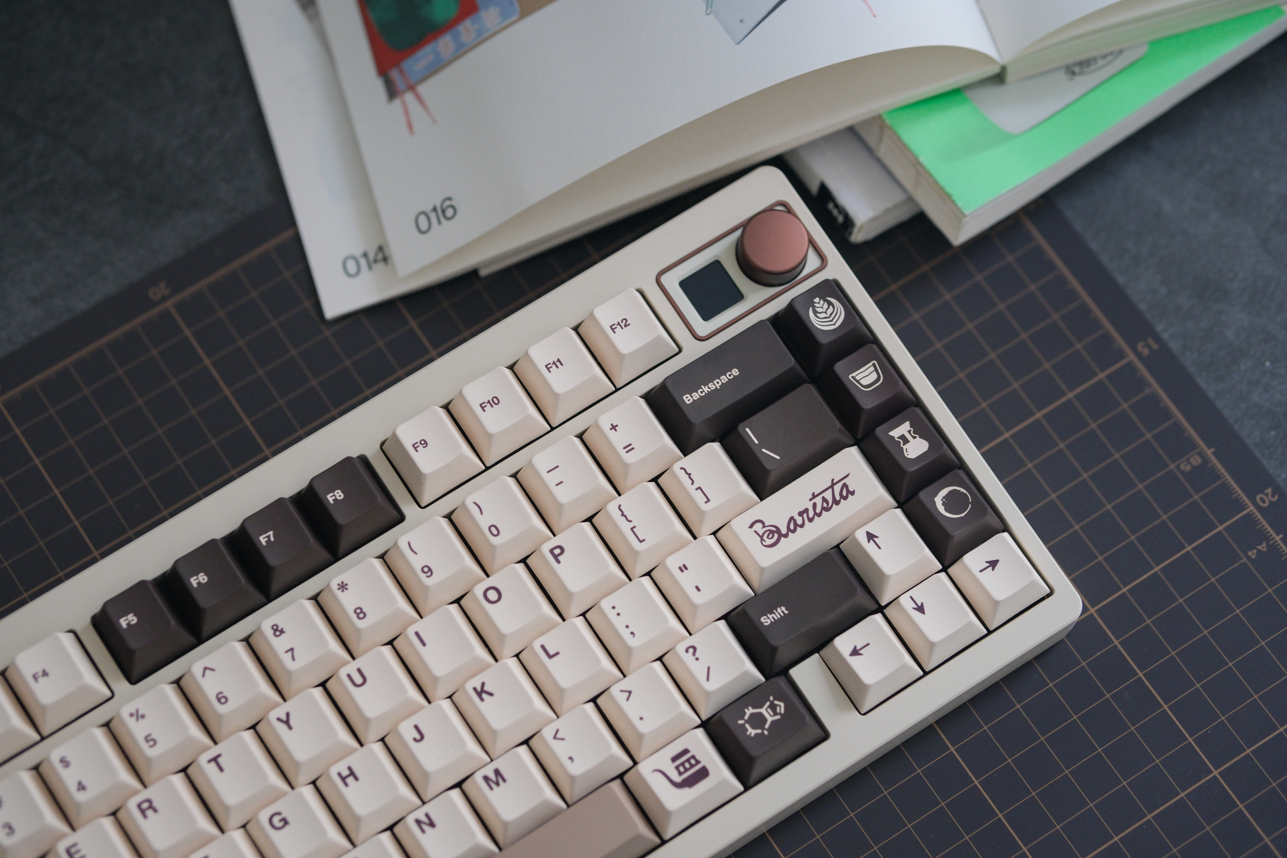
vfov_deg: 16.3
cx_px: 644
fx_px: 3003
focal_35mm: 84
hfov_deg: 24.2
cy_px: 429
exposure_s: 1/25
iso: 800
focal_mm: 56
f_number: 2.5
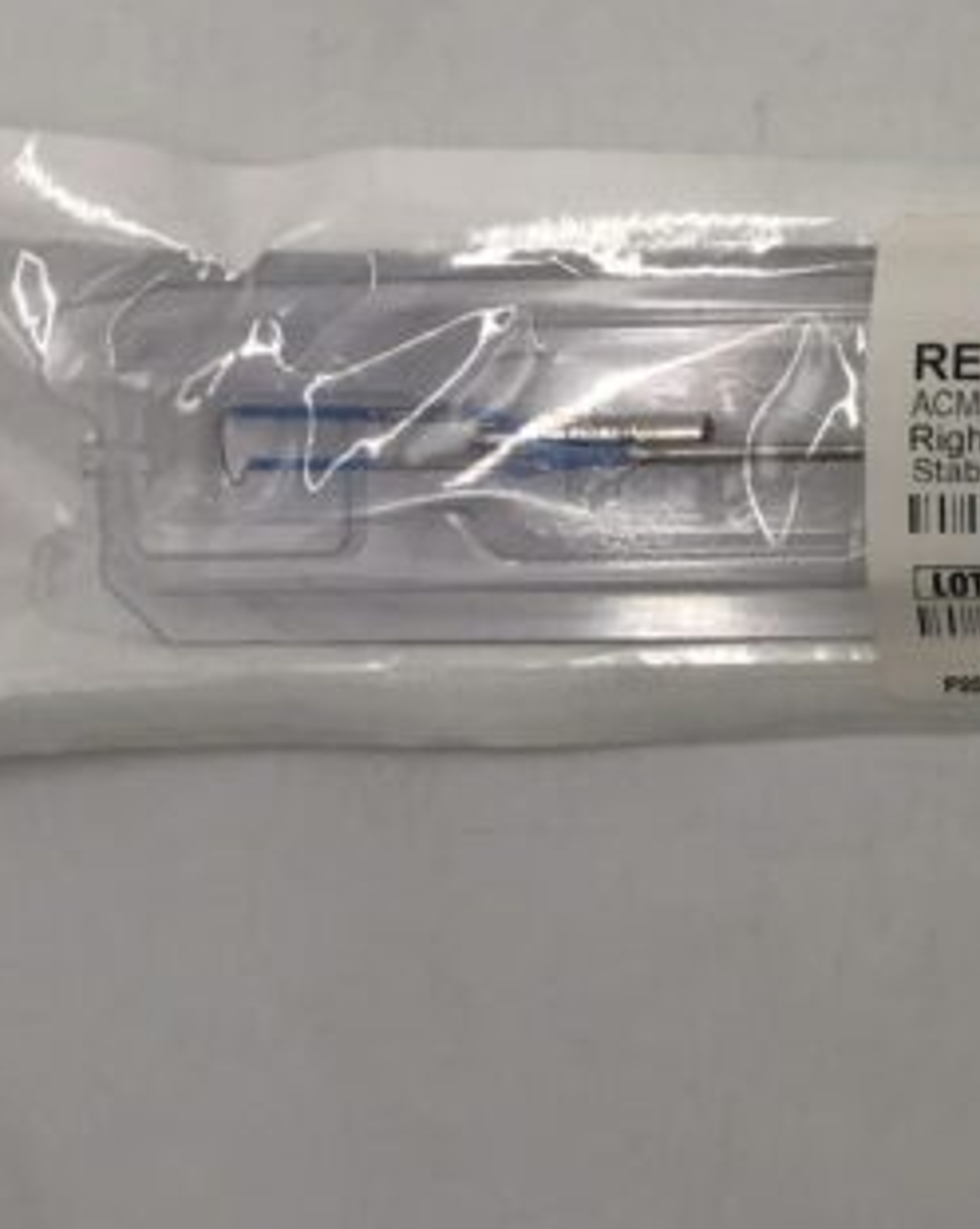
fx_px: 3197
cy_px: 245
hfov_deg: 15.4
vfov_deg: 21.5
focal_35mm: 88
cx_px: 1679
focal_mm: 3.99
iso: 64
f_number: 1.8
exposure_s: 1/120
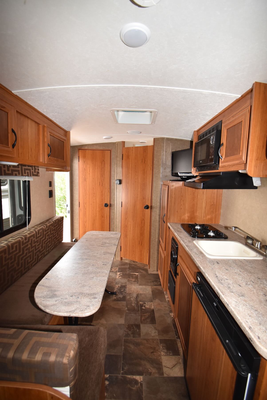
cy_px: 200
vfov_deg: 100.3
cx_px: 134
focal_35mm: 15
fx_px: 166
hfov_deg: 77.5
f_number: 5.6
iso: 800
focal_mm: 10
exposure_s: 1/125
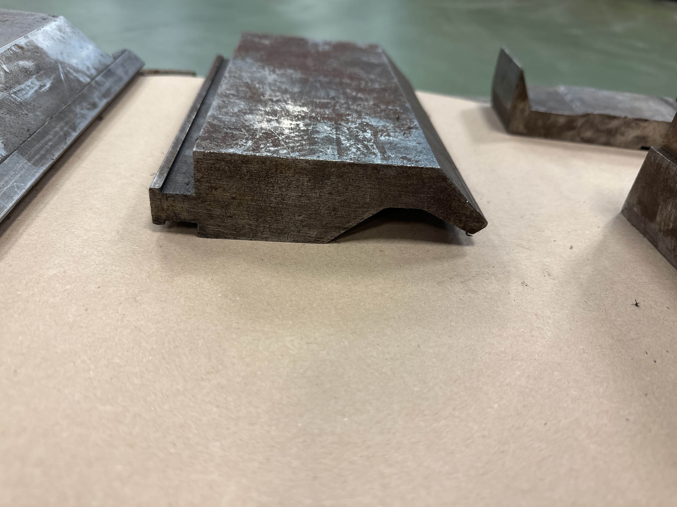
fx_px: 469
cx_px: 338
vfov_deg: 56.8
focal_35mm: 24
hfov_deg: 71.6
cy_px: 254
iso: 125
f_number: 1.78
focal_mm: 6.86
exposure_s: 1/50
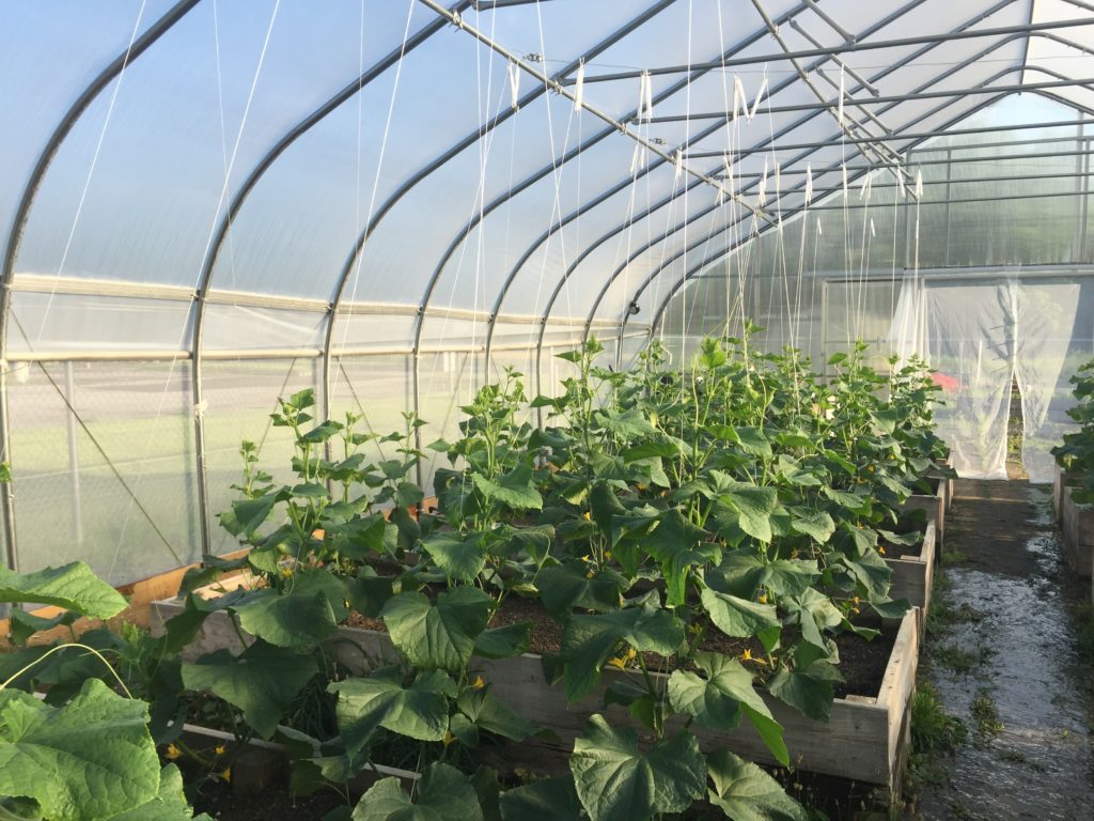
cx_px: 547
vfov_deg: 48.2
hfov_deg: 61.7
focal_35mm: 29
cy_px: 410
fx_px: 917
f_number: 2.2
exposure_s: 1/534
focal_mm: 4.15
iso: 32
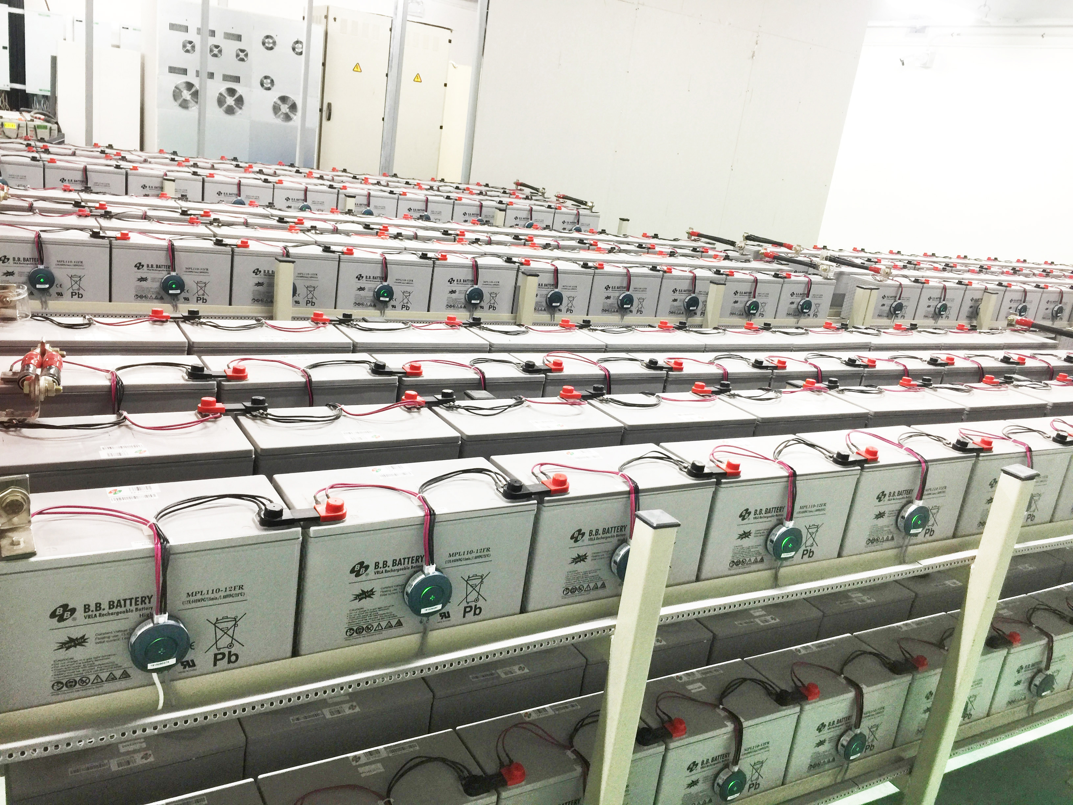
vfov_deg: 48.2
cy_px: 402
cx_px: 536
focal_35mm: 29
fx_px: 899
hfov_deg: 61.7
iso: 40
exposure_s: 1/17
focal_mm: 4.15
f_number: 2.2
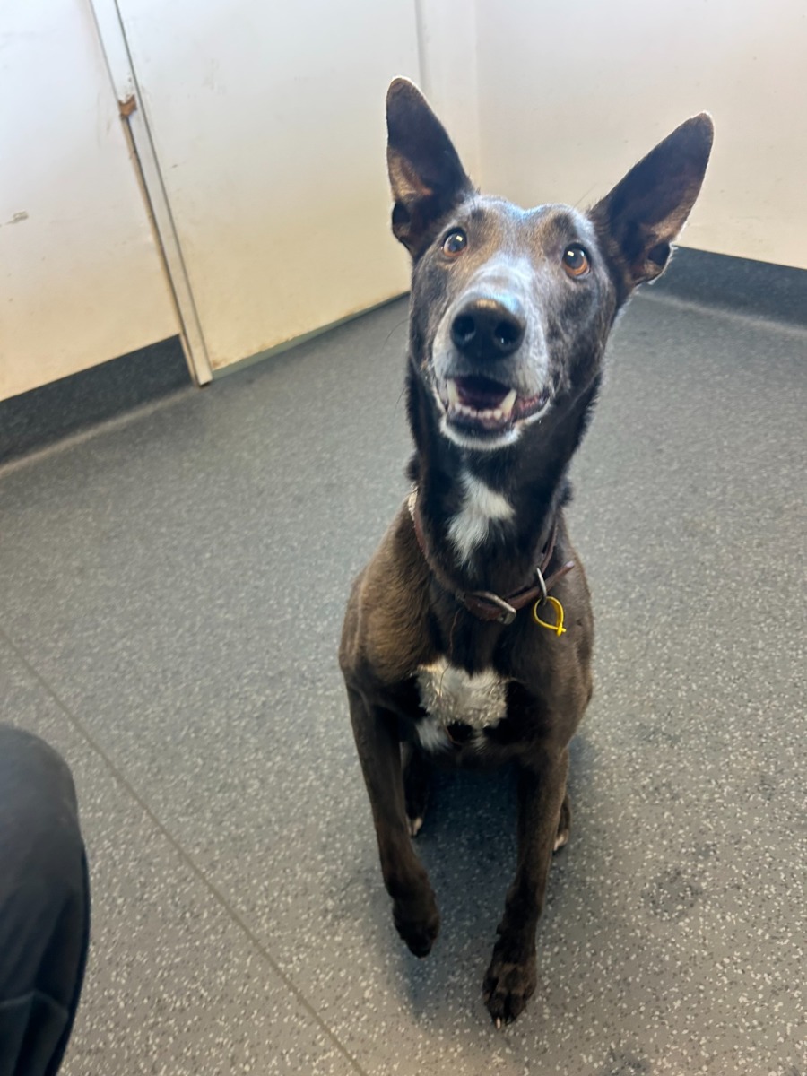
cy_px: 538
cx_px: 404
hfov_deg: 53.1
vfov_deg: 67.3
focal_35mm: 26
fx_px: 808
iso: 160
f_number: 1.5
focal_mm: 5.7
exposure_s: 1/50
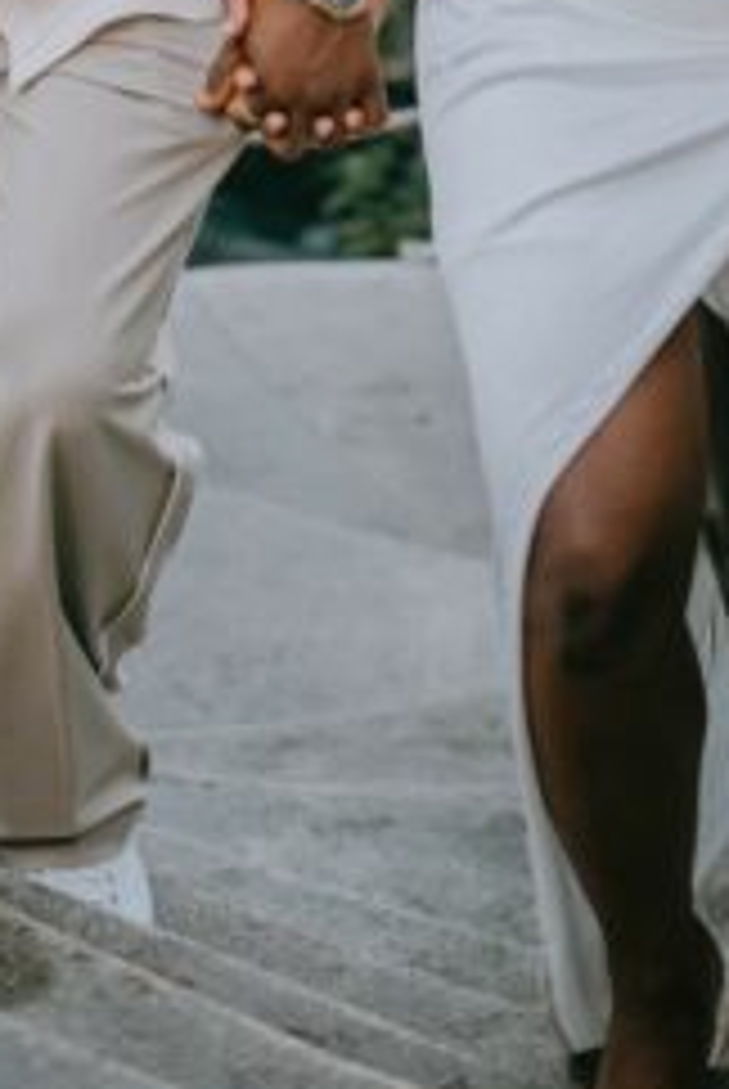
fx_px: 3937
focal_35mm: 130
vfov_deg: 14.3
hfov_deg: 10.5
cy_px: -706
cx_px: 32
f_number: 1.6
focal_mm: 35
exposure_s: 1/200
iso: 640
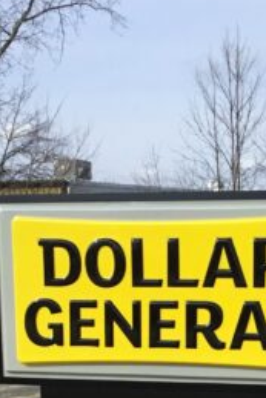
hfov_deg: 12.7
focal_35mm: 107
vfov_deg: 18.1
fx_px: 1184
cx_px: 222
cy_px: 489
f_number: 2.4
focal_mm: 3.3
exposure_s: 1/1597
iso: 25
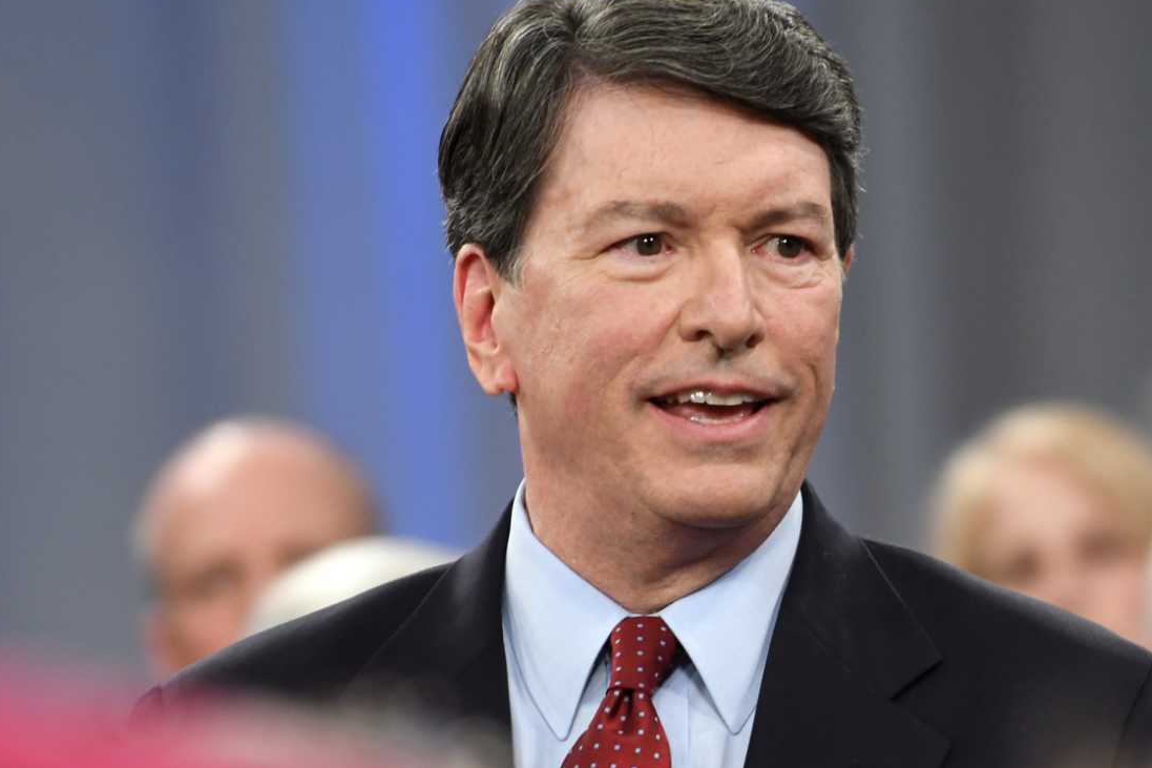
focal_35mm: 560
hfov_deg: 3.7
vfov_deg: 2.5
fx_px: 17916
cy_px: 541
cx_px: 767
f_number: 3.2
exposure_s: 1/320
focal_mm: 200
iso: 1250
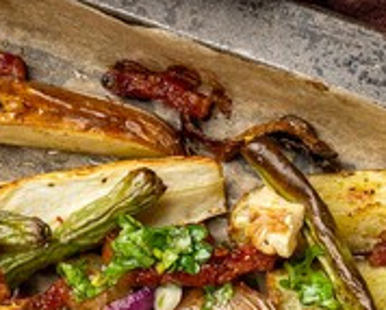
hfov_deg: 8.1
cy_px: 701
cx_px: 323
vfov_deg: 6.3
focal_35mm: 237
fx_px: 2712
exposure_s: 1/40
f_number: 8
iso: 200
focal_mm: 44
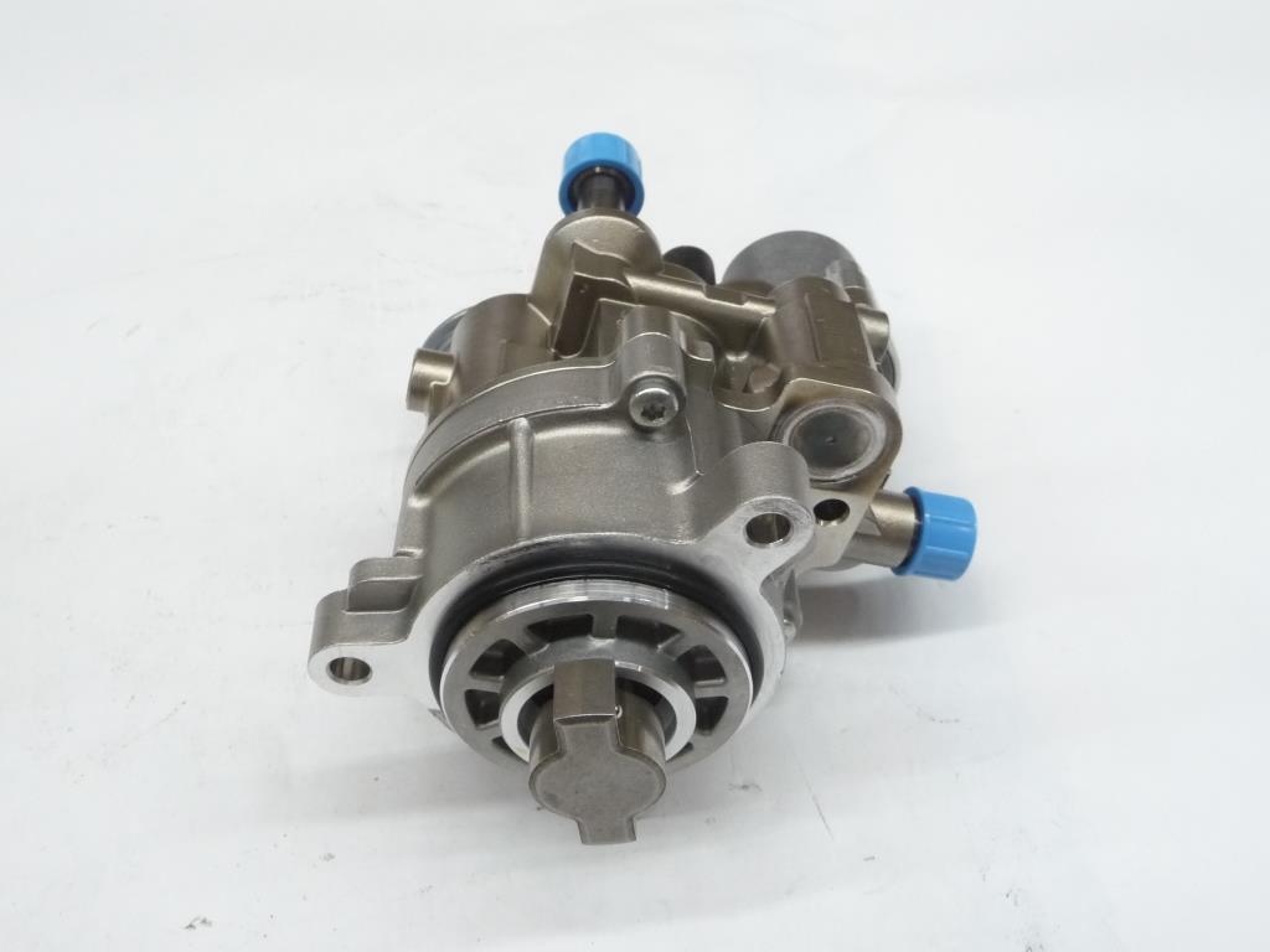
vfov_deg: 40.7
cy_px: 476
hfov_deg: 52.6
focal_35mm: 35
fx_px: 1284
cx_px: 635
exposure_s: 1/30
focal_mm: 4.7
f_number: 3.3
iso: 250
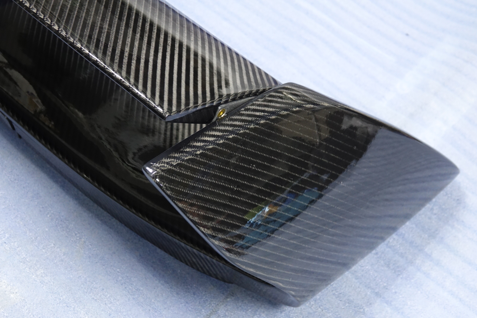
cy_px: 159
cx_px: 238
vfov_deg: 24.2
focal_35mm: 56
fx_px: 743
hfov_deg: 35.6
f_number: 3.5
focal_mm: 20.49
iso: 800
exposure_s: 1/40
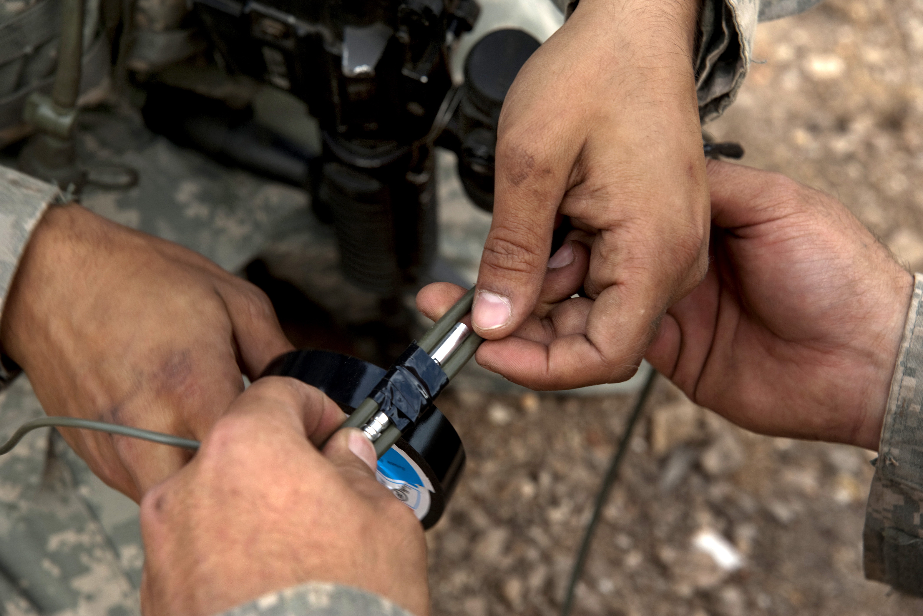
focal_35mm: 85
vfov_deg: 16.1
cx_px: 462
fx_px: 2179
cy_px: 308
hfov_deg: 23.9
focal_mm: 85
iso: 200
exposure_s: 1/200
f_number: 8
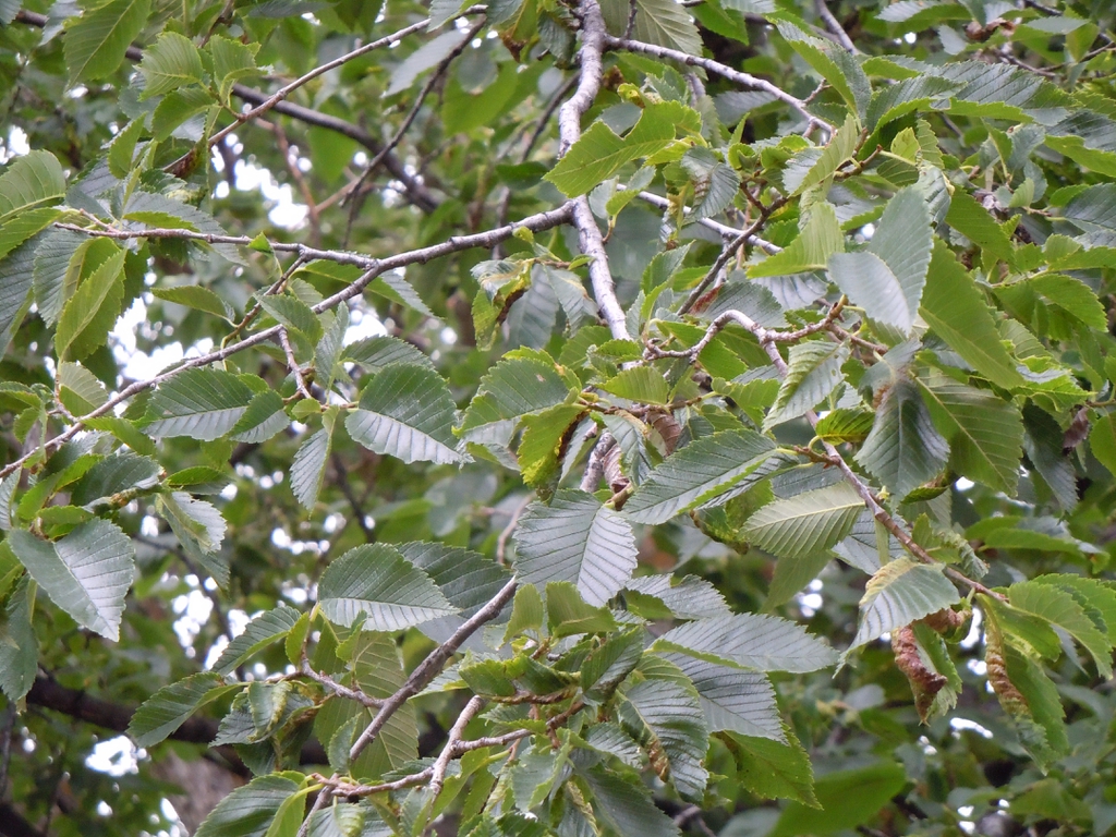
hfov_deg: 14.8
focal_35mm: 133
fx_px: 4288
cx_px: 558
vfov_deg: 11.1
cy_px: 418
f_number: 4.6
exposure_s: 1/125
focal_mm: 24
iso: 800
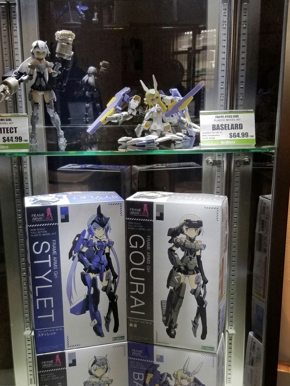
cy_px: 220
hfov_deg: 34.3
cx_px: 127
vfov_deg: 44.7
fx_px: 469
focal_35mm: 42
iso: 50
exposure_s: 1/276
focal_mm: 4.25
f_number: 1.7
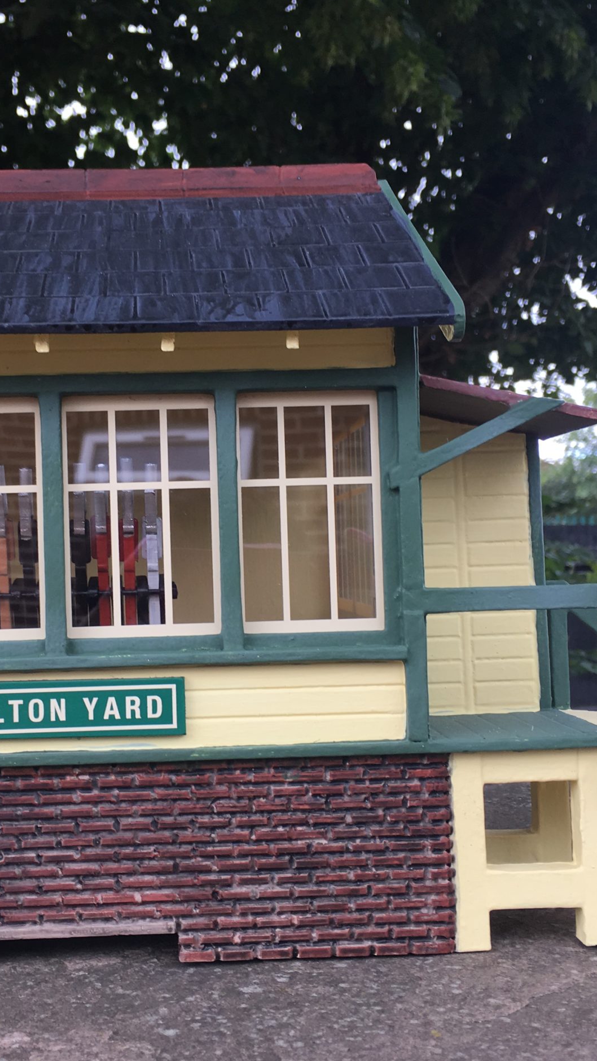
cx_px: 203
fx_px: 1210
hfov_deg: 27.6
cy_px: 540
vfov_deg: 47.4
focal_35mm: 43
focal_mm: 4.15
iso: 25
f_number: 2.2
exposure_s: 1/163
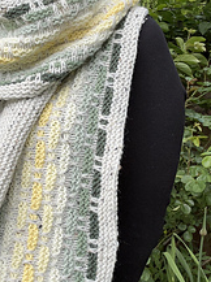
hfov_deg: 21.0
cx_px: 46
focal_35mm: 69
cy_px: 123
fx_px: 562
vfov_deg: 28.2
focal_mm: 2.69
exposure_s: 1/395
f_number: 1.9
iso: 25
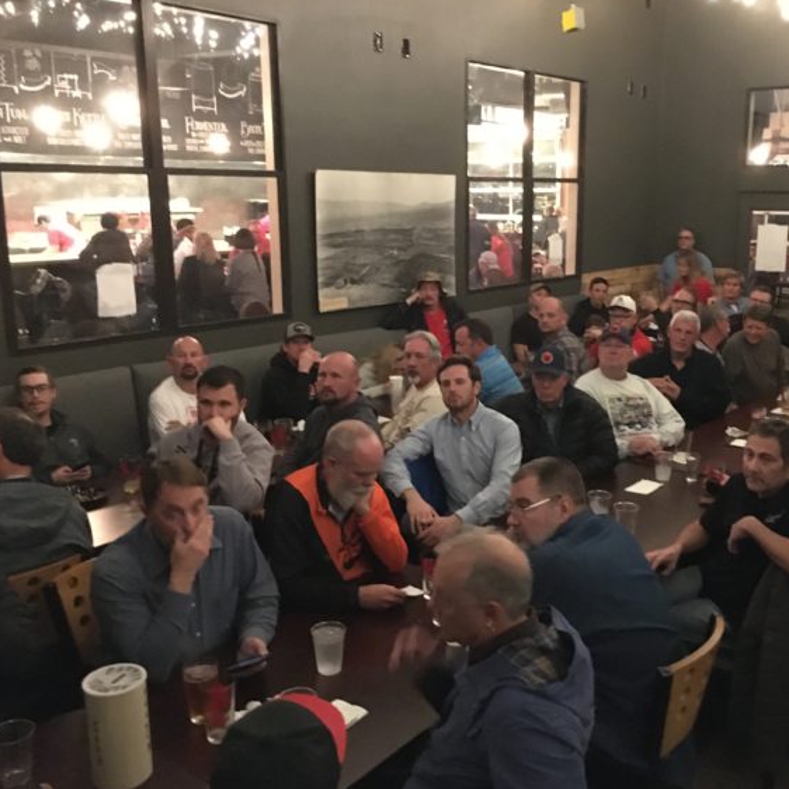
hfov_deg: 46.8
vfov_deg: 47.2
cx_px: 487
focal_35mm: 35
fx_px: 903
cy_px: 389
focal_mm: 4.15
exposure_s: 1/15
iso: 1250
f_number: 2.2
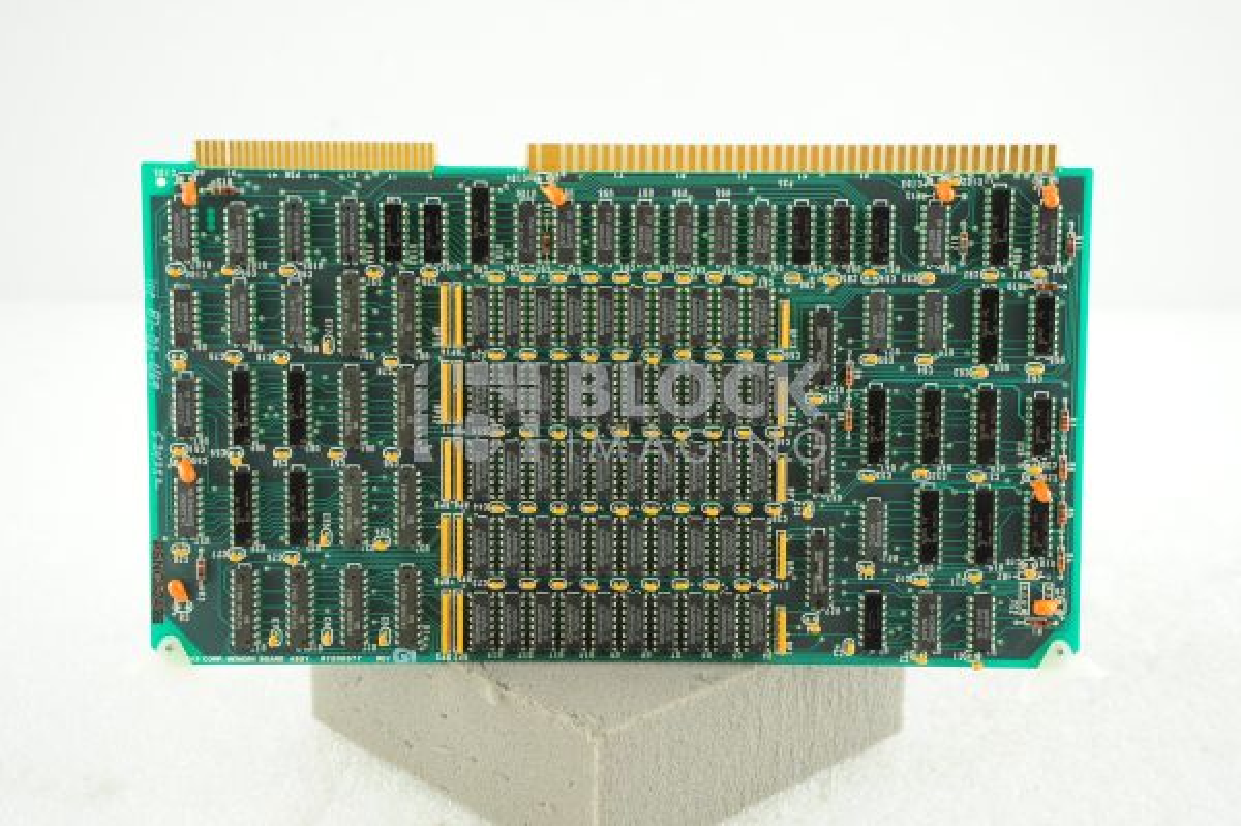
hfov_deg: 31.0
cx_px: 620
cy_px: 413
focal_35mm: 65
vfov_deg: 20.9
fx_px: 2239
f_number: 7.1
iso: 1600
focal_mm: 65
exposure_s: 1/125
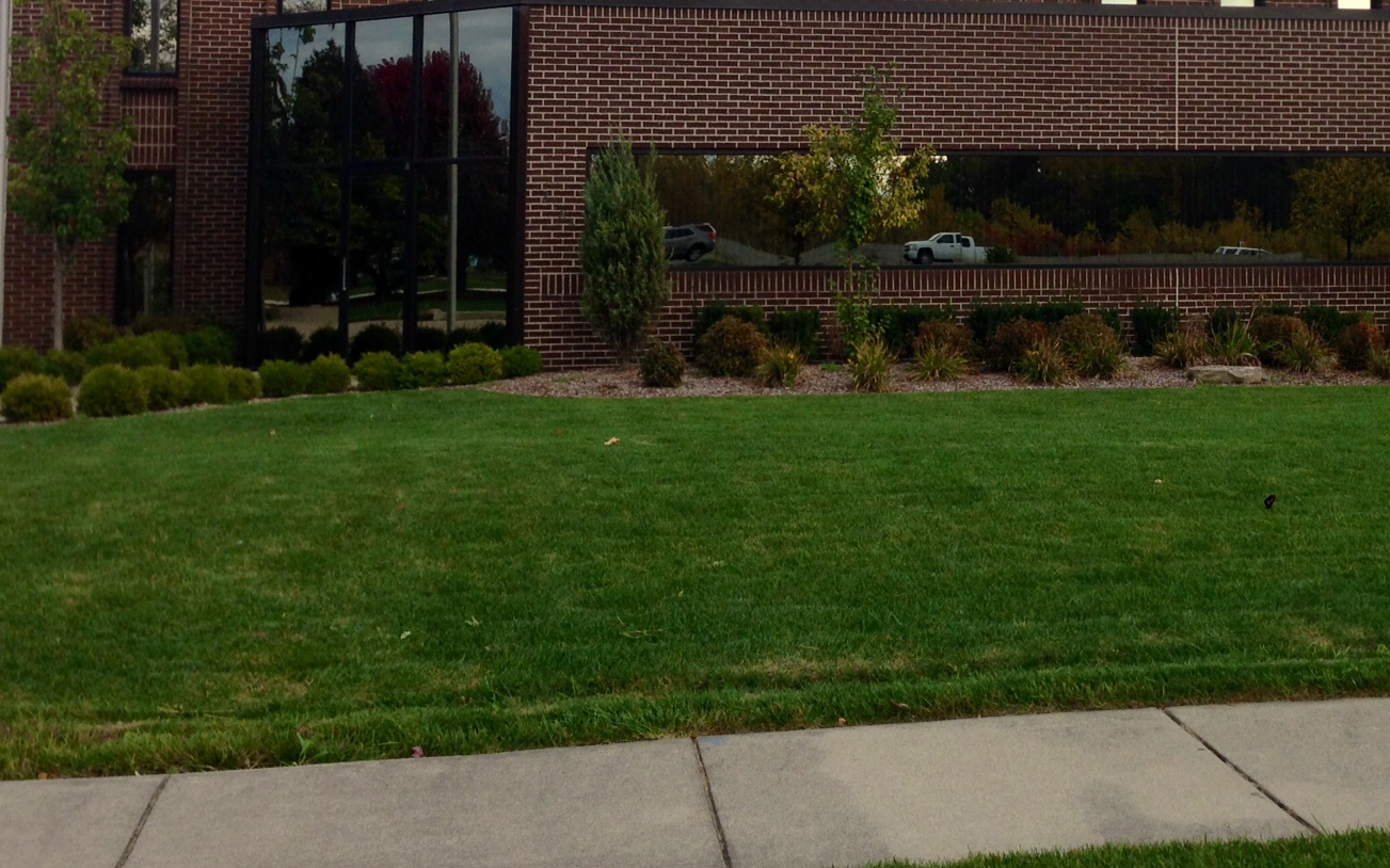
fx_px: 2083
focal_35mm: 55
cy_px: 211
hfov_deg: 36.4
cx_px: 958
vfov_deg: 23.3
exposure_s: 1/630
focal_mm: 4.12
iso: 50
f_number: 2.4
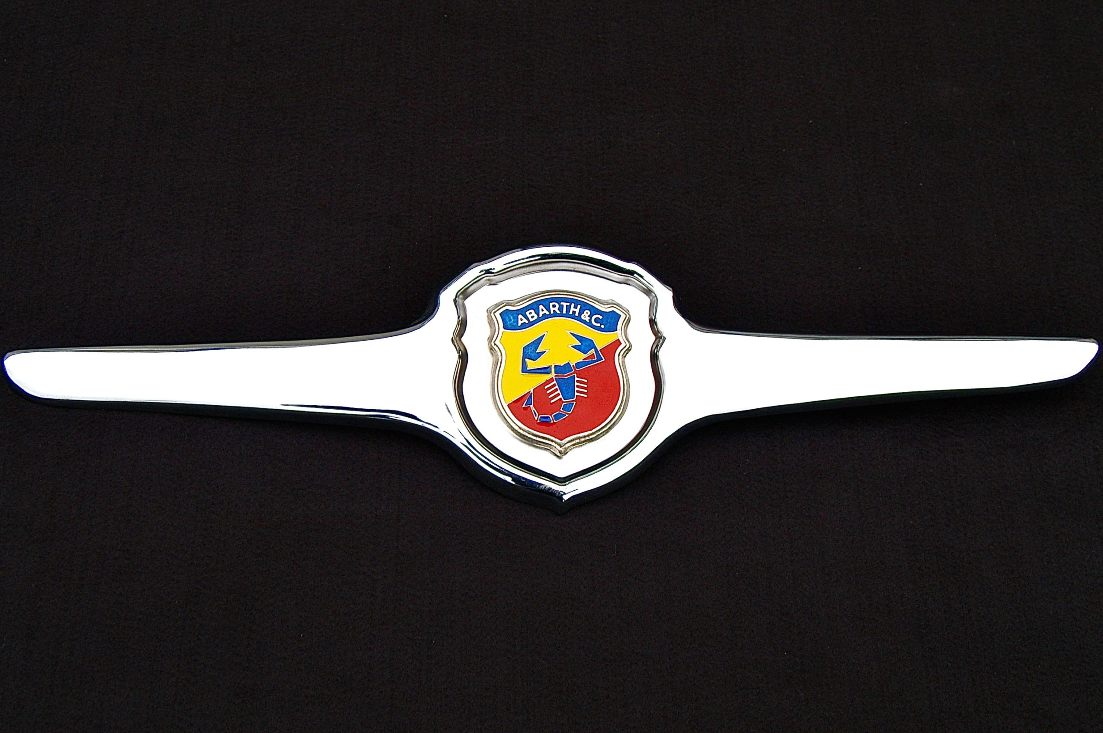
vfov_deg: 30.8
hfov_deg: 45.0
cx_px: 552
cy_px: 366
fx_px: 1332
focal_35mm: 44
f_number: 7.1
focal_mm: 29
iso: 400
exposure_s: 1/180
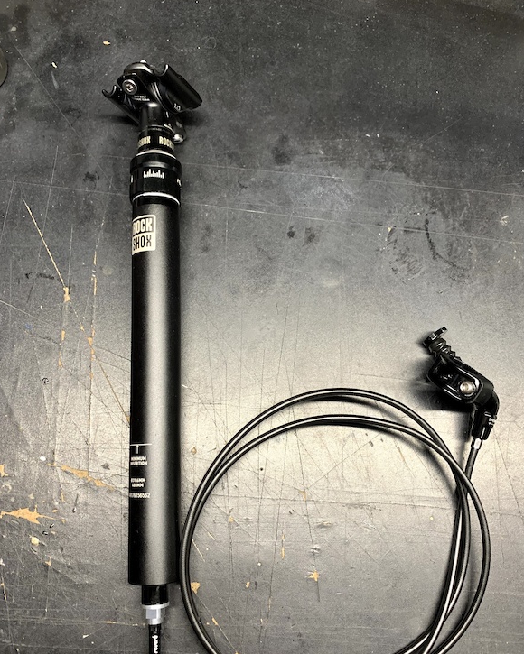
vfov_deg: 62.1
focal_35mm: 28
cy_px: 352
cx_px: 267
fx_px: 543
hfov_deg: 51.5
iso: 160
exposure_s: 1/60
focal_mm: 4.25
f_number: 1.8
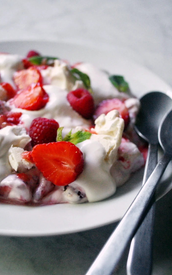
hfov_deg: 28.0
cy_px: 136
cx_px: 78
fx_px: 345
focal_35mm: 46
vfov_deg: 43.5
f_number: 2.8
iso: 800
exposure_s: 1/250
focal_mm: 28
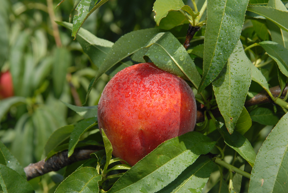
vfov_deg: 13.9
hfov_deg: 20.6
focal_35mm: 99
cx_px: 144
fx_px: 793
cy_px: 96
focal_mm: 66
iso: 200
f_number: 11
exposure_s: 1/250
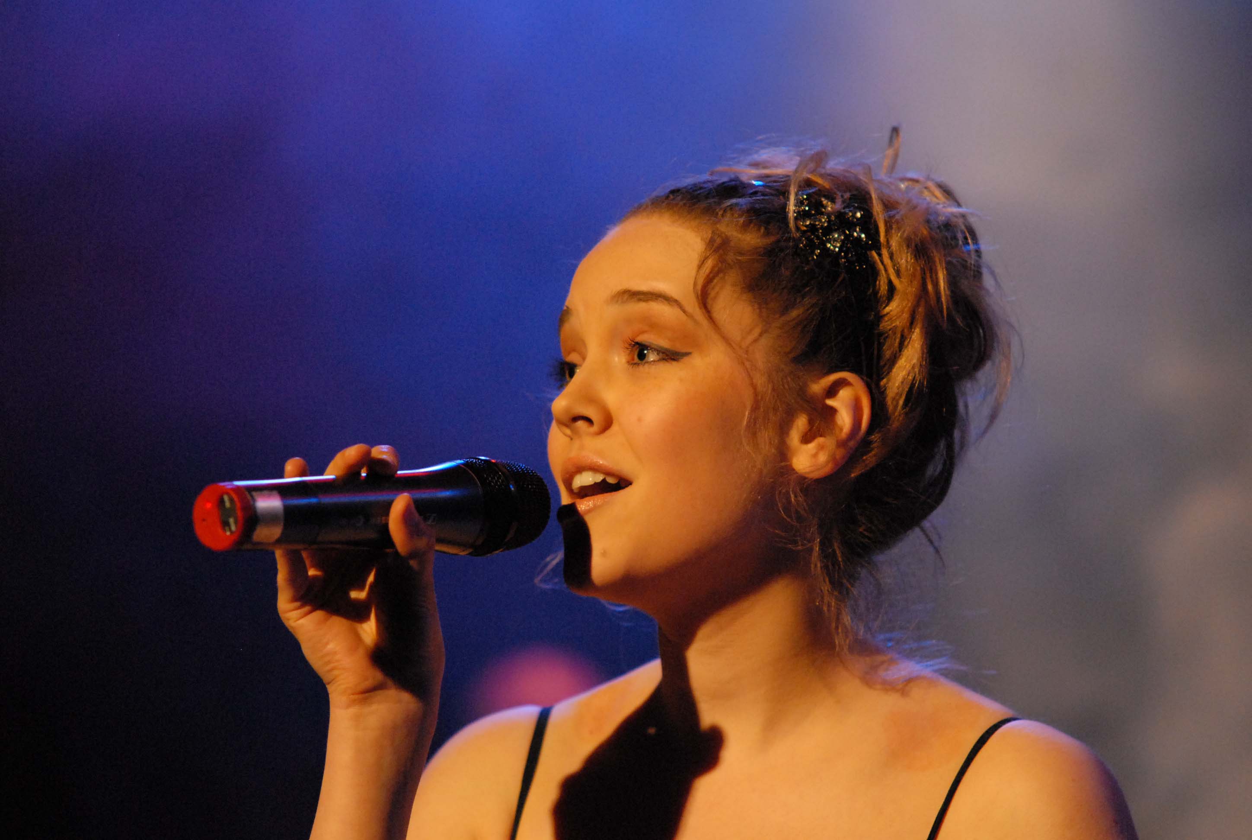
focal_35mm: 218
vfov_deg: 6.3
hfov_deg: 9.4
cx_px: 626
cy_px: 420
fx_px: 7580
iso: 1600
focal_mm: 145
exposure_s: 1/125
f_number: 2.8
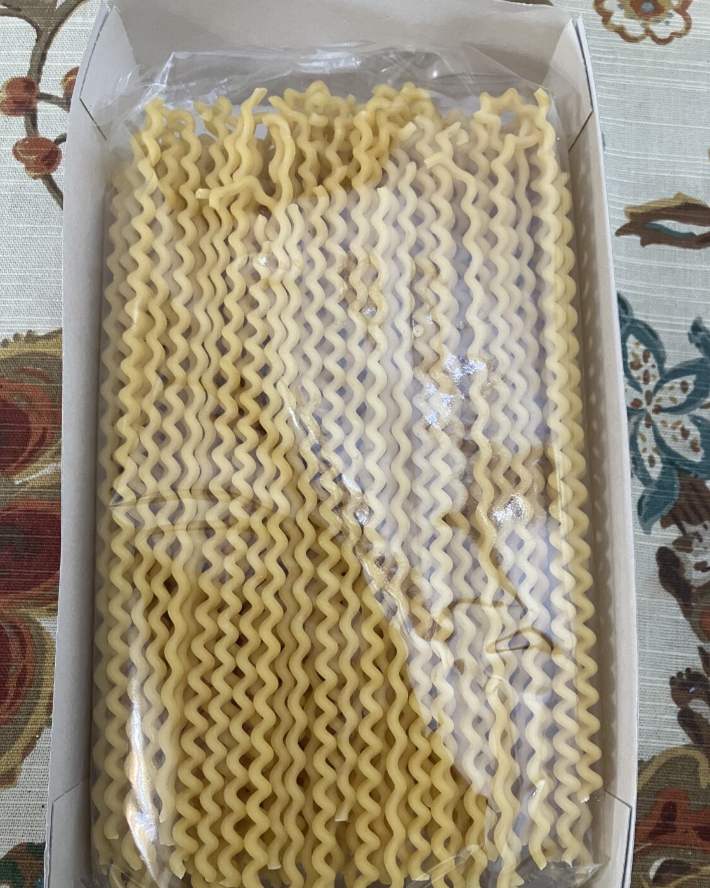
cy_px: 473
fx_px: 788
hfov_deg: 48.5
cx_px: 359
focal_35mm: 30
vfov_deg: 58.7
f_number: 1.8
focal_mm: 3.99
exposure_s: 1/60
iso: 250
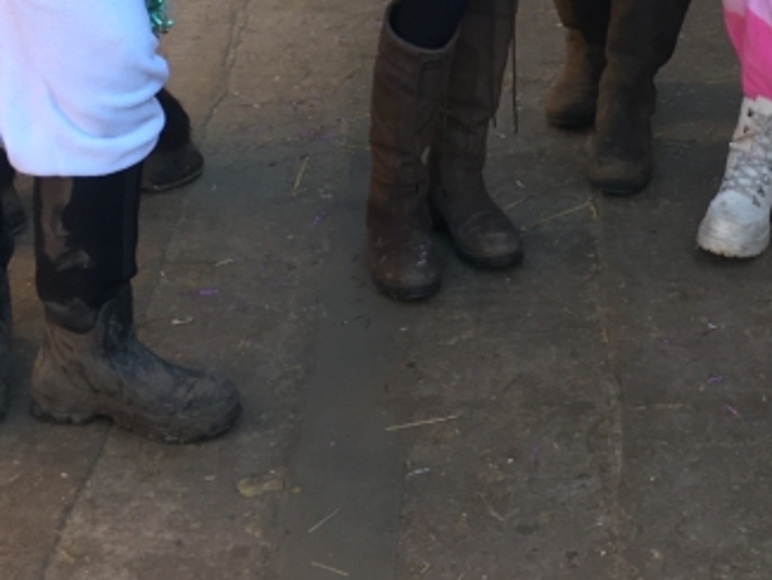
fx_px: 2053
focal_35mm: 92
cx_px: 625
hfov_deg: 21.0
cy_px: -315
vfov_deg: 14.8
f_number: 2.2
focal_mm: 4.15
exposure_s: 1/100
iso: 25
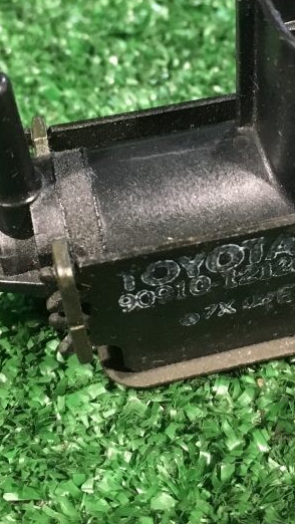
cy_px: 165
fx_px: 861
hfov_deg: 19.3
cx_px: 222
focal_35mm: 62
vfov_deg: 33.5
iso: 250
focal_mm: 4.15
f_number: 2.2
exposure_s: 1/15
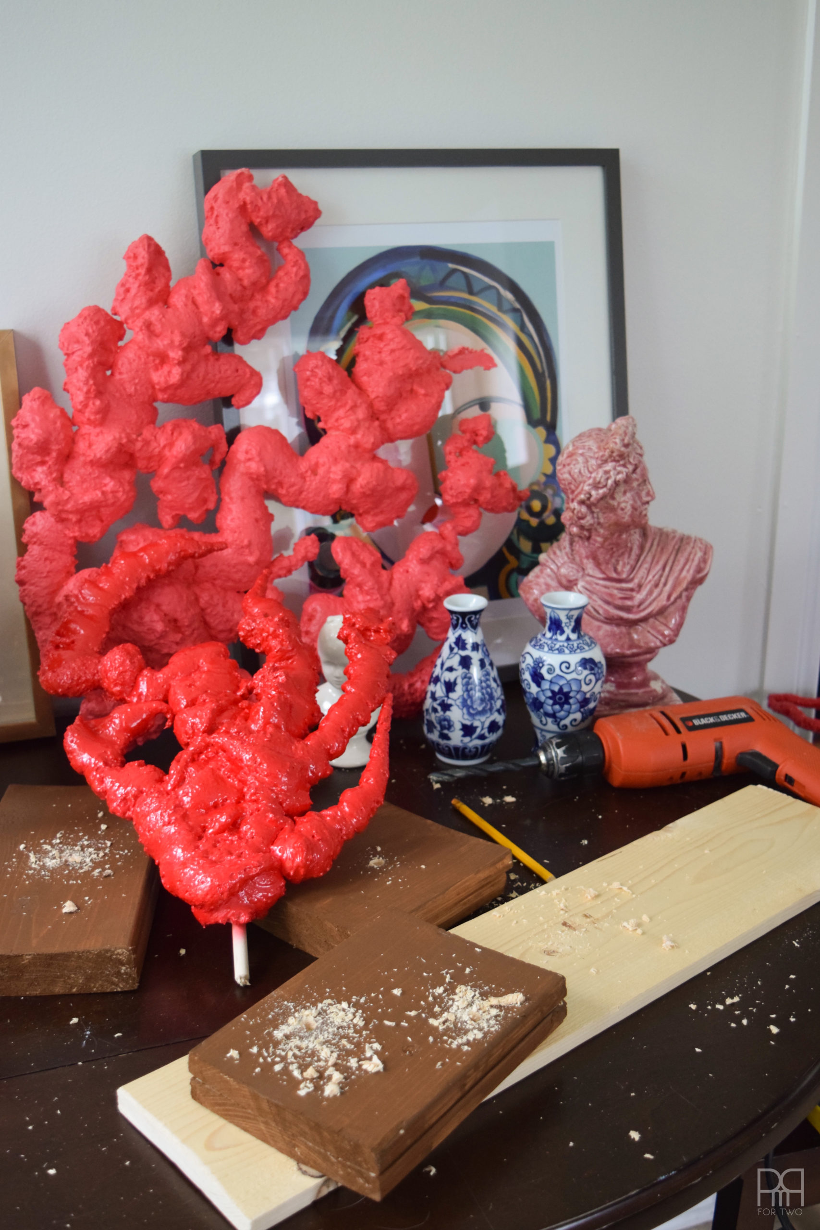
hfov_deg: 31.9
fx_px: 1435
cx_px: 410
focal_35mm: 42
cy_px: 615
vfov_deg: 46.4
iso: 1600
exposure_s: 1/60
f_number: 4.2
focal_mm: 28
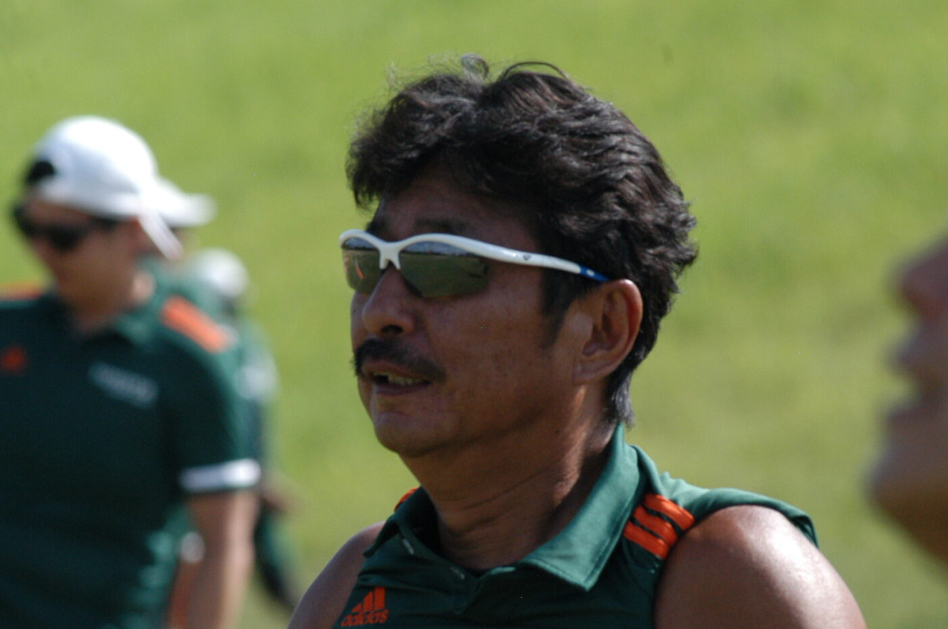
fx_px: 11520
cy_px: 416
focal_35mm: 438
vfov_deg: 3.1
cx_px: 470
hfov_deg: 4.7
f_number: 6.3
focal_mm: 200
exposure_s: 1/1250
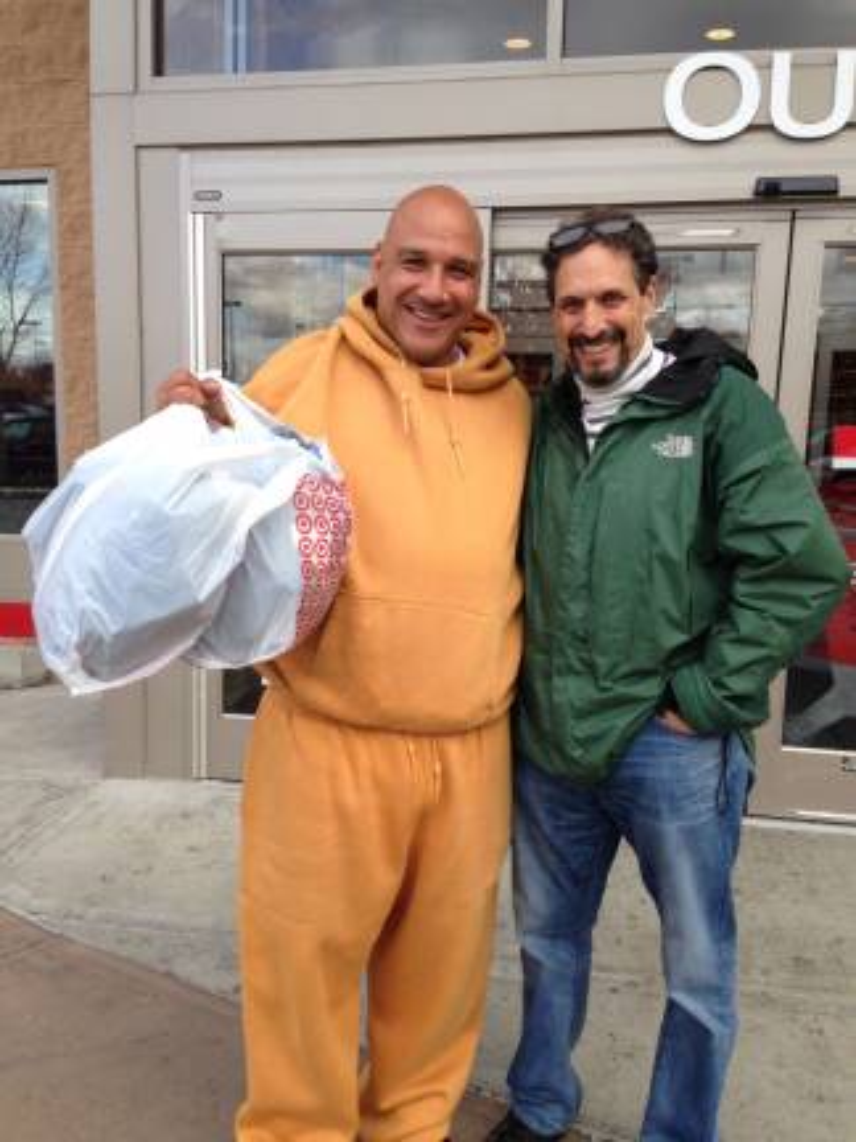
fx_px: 1088
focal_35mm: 33
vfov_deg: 55.4
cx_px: 428
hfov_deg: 42.9
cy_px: 571
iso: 50
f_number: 2.4
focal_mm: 4.12
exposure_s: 1/354
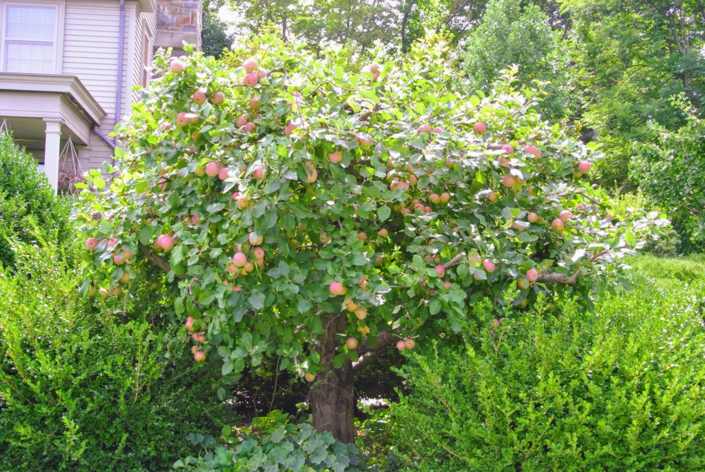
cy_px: 236
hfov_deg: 38.1
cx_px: 352
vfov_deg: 26.1
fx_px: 1020
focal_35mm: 52
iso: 100
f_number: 4.8
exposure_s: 1/80
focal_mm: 19.6
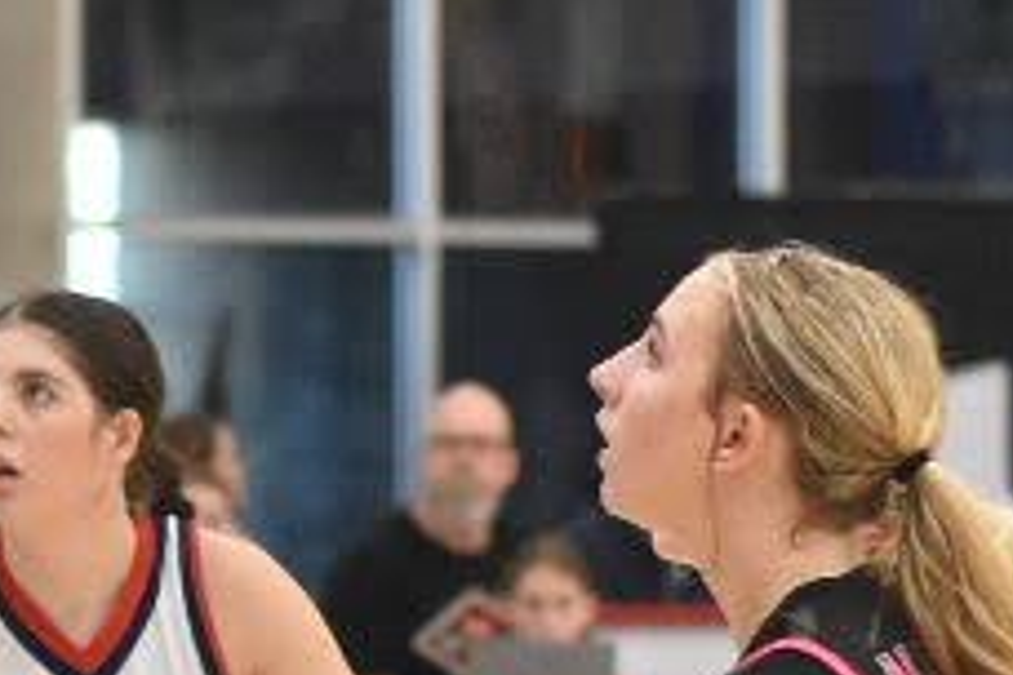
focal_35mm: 421
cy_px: 890
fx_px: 11846
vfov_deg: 3.3
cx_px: -480
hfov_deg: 4.9
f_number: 2
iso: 1600
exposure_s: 1/800
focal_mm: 50
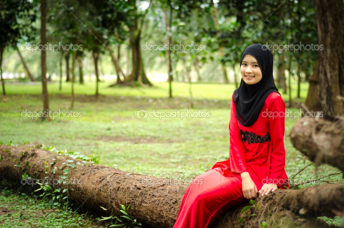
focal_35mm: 75
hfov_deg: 27.0
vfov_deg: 18.1
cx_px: 172
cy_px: 114
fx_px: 715
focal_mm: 50
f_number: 2.2
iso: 200
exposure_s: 1/60
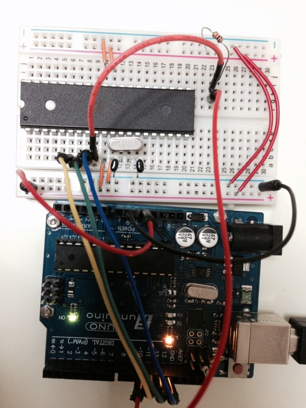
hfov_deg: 42.9
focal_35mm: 33
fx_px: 389
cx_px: 153
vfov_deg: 55.4
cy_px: 204
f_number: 2.4
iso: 250
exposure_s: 1/20
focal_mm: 4.12
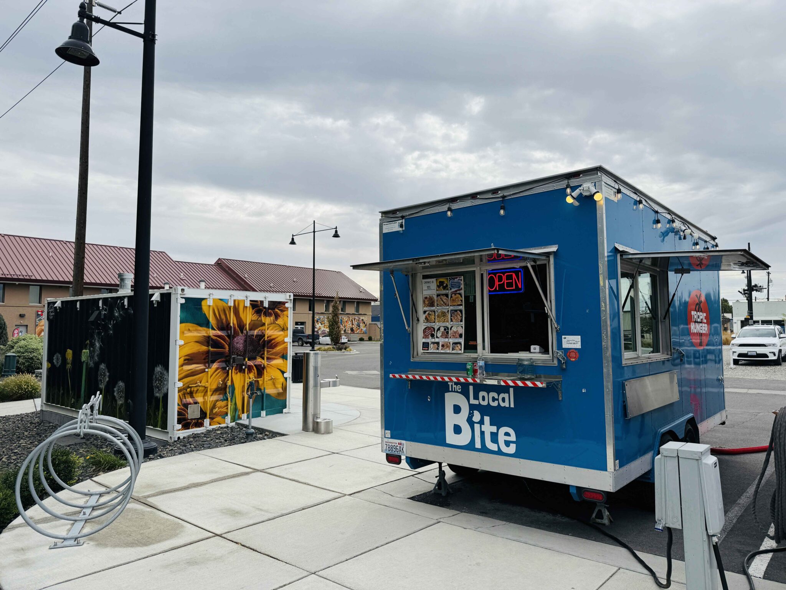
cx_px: 393
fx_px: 545
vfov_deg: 56.8
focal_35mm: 24
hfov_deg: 71.6
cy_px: 295
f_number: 1.78
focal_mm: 6.76
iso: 80
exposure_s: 1/5319
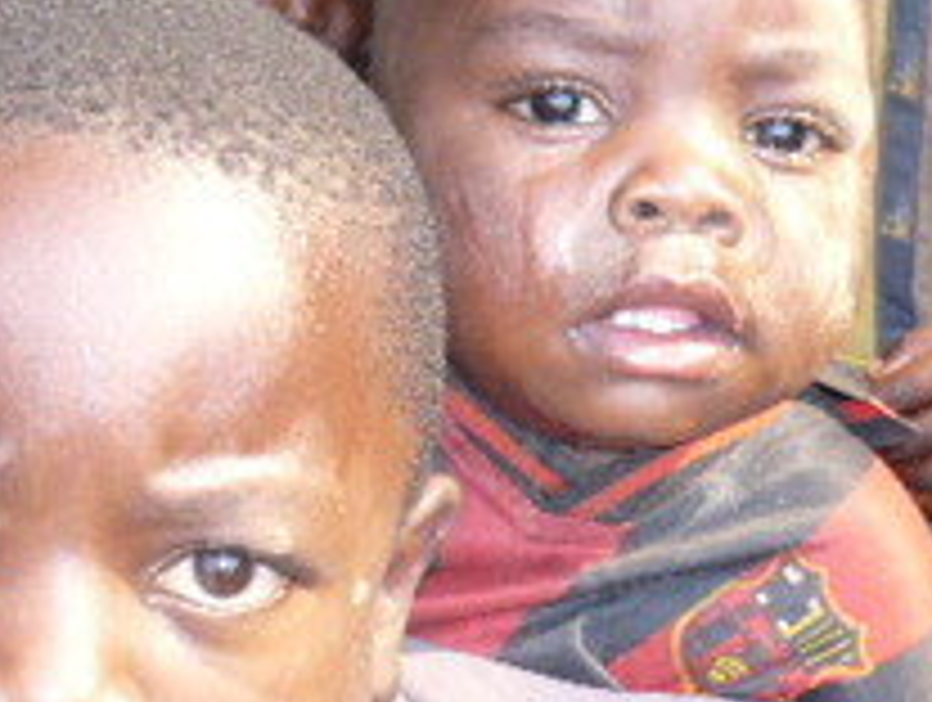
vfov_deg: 13.7
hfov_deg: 18.1
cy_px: 274
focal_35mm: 108
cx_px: 599
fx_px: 2913
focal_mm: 5.8
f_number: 2.8
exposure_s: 1/125
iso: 100
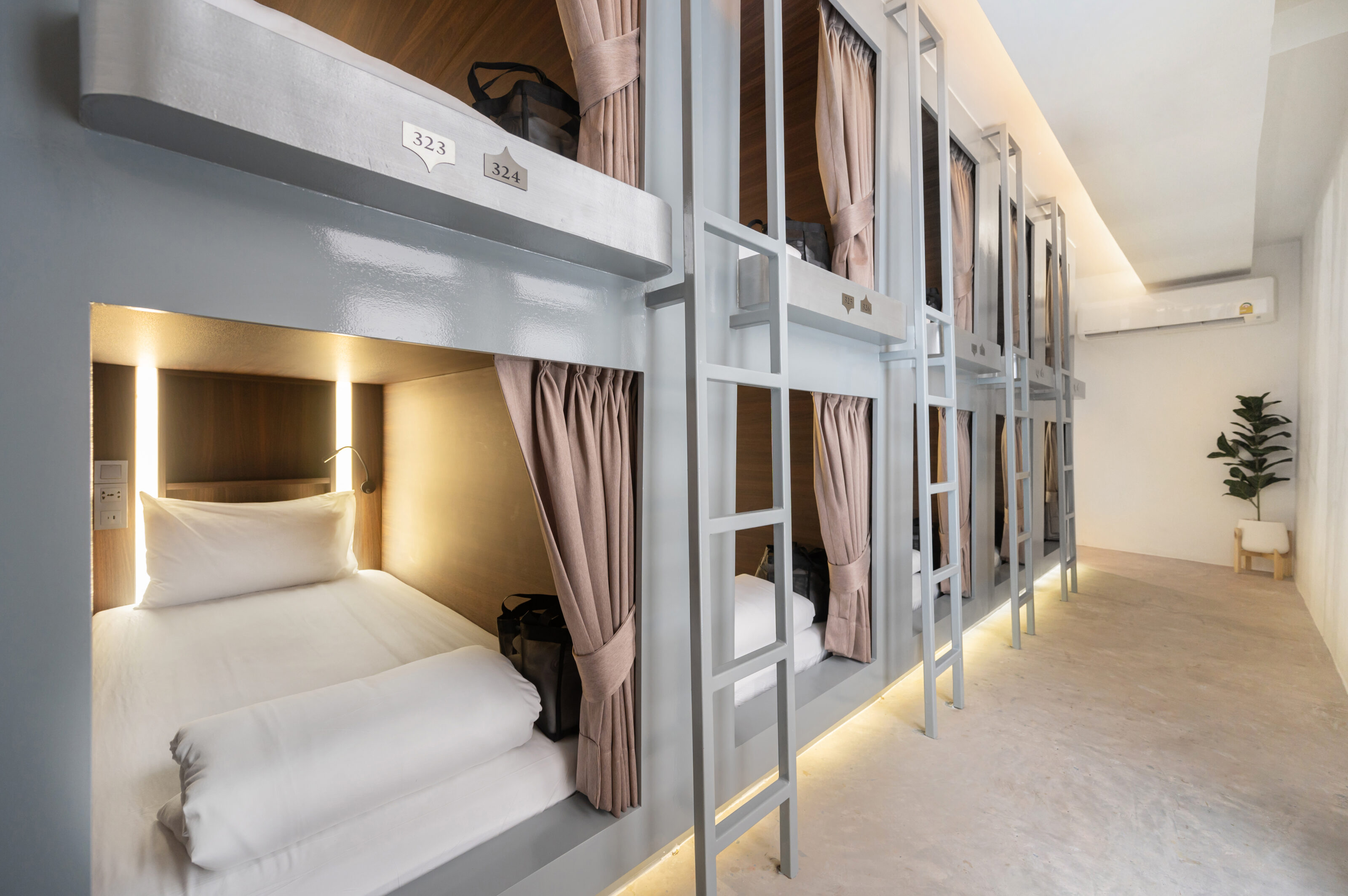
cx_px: 674
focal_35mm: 14
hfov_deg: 104.3
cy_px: 448
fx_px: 524
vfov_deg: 81.1
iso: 500
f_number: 5.6
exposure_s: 1/30
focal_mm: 14
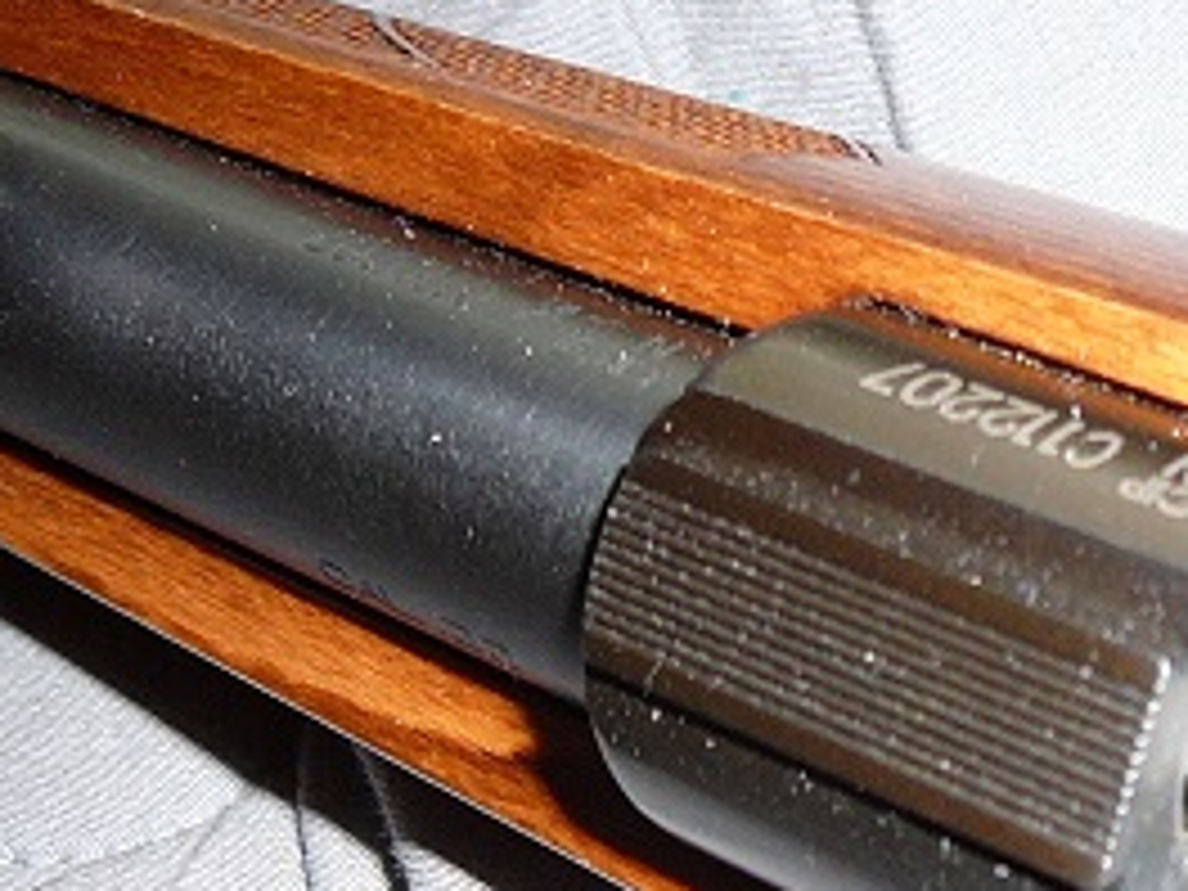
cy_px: 1066
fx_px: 2917
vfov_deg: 16.6
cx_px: 1062
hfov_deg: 22.5
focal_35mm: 85
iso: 100
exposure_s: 1/30
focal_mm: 5.2
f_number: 2.8
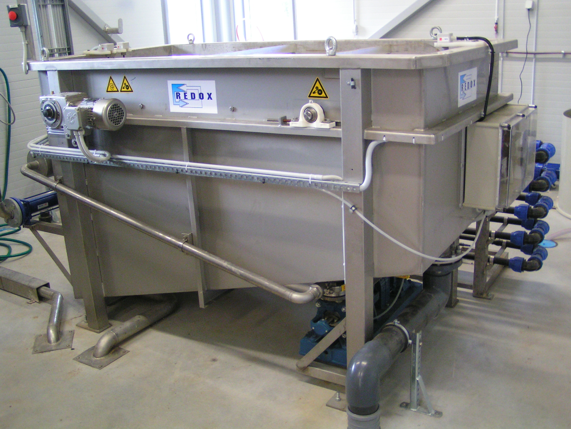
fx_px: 627
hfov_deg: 49.0
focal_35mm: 38
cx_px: 286
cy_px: 214
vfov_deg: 37.7
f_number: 2.8
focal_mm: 5.8
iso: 200
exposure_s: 1/30
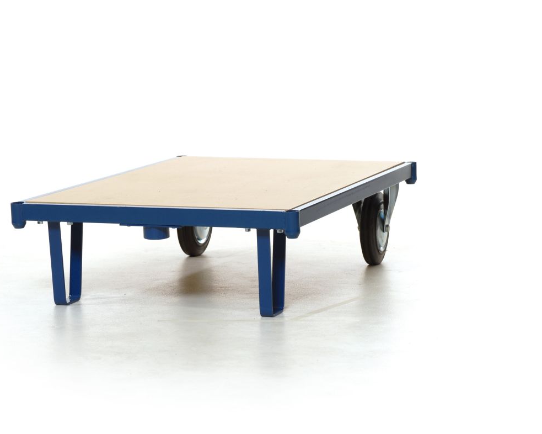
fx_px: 1636
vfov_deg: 15.1
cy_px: 216
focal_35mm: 102
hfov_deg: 18.8
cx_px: 224
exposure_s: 1/250
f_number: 8
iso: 100
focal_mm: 60
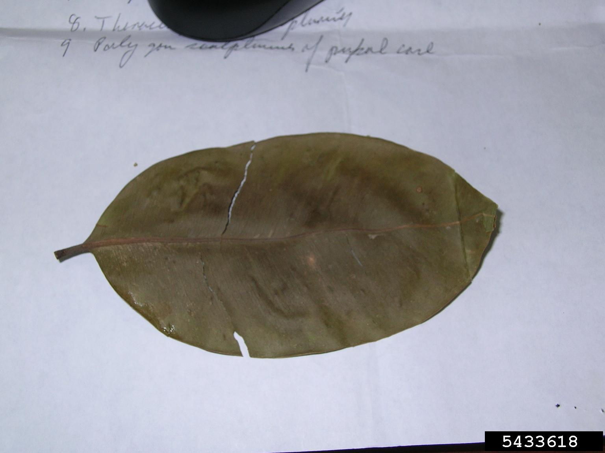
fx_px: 1013
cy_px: 226
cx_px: 302
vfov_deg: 25.2
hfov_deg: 33.3
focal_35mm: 58
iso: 50
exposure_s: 1/60.1
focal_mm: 9.6
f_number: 4.4
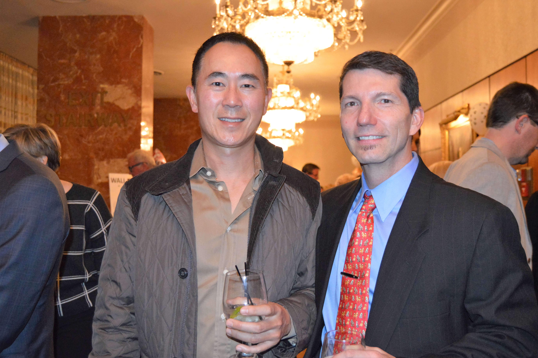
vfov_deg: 36.8
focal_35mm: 36
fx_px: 537
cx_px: 269
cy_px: 179
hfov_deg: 53.2
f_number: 3.8
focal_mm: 24
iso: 3200
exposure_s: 1/60
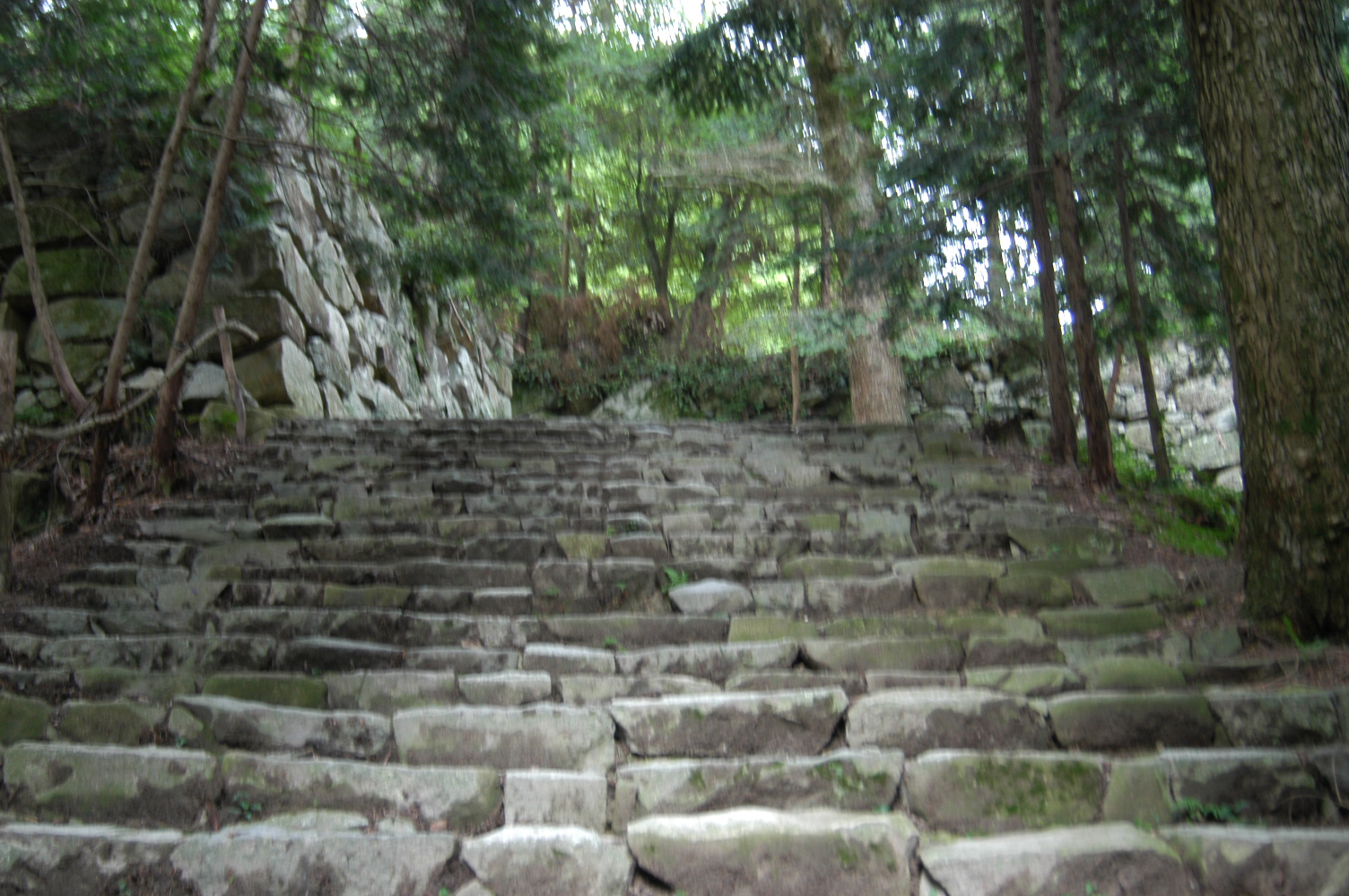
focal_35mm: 36
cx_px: 674
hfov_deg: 53.2
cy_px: 448
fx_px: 1348
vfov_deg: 36.8
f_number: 3.5
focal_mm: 24
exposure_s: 1/20
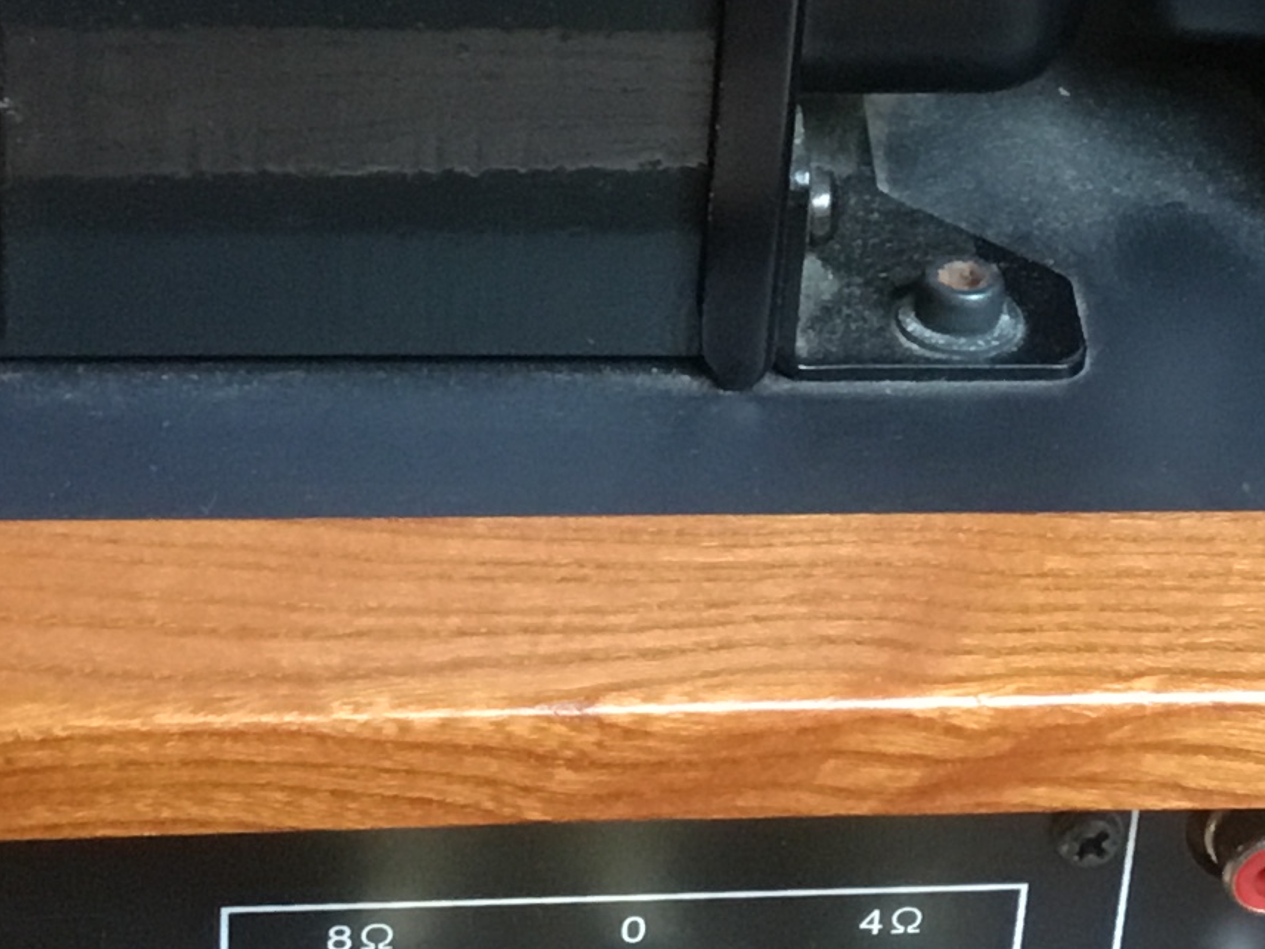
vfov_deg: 12.4
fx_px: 4313
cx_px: 1413
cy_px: 44
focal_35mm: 118
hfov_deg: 16.2
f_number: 2.4
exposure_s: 1/33
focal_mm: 3.3
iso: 160
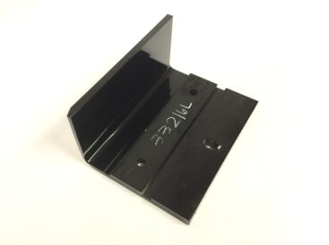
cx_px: 164
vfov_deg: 44.0
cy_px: 122
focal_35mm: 32
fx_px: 304
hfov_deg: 56.9
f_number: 2.4
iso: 320
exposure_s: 1/15
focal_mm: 3.3
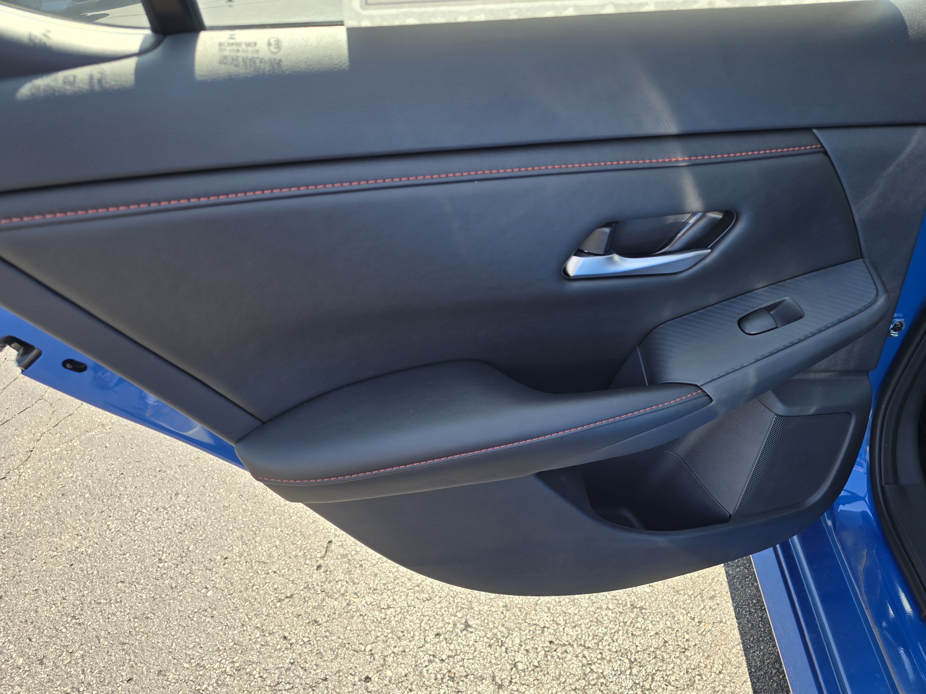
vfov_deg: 58.9
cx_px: 463
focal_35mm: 23
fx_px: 615
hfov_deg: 73.9
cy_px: 347
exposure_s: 1/200
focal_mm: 6.3
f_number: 1.7
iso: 12
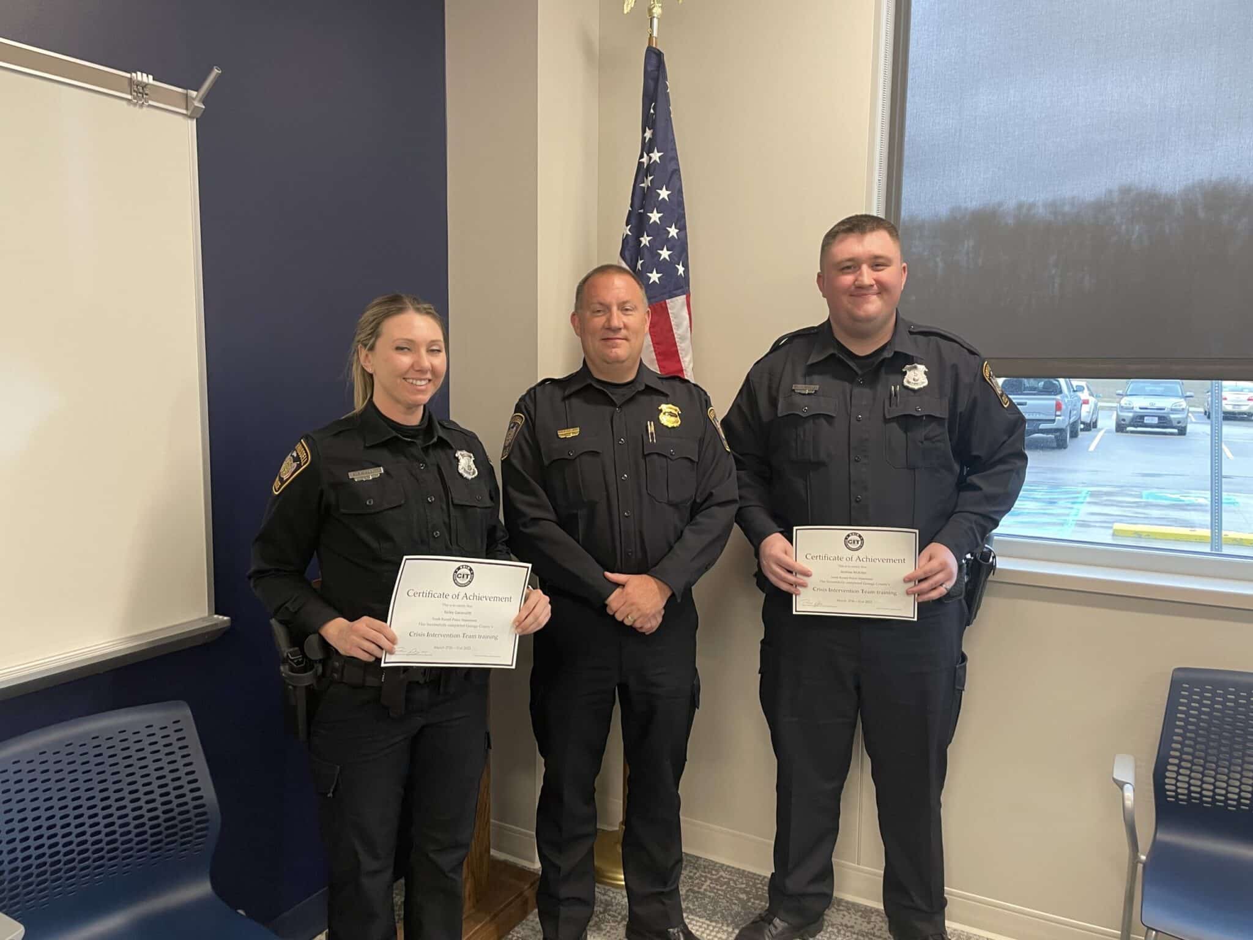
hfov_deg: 67.3
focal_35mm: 26
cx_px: 626
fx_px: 941
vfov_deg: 53.1
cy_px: 470
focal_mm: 4.2
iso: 125
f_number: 1.6
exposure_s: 1/60
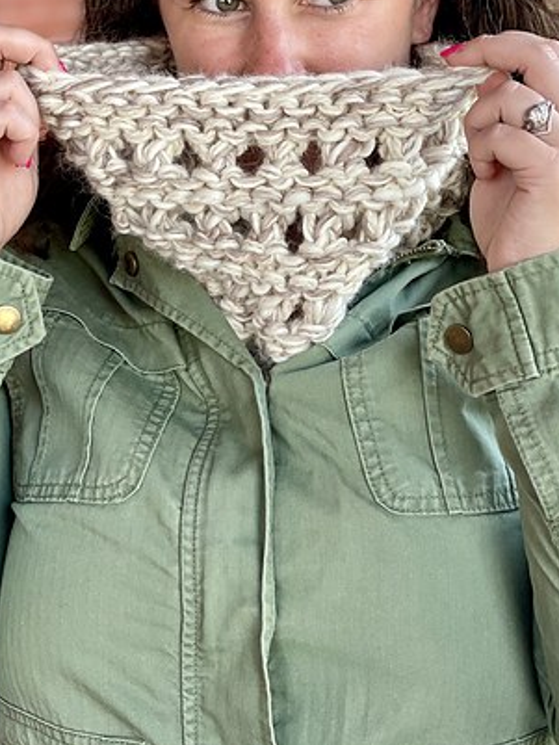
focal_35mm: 83
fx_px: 1786
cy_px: 297
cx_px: 279
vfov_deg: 23.5
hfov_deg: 17.8
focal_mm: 6
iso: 40
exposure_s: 1/122
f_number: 2
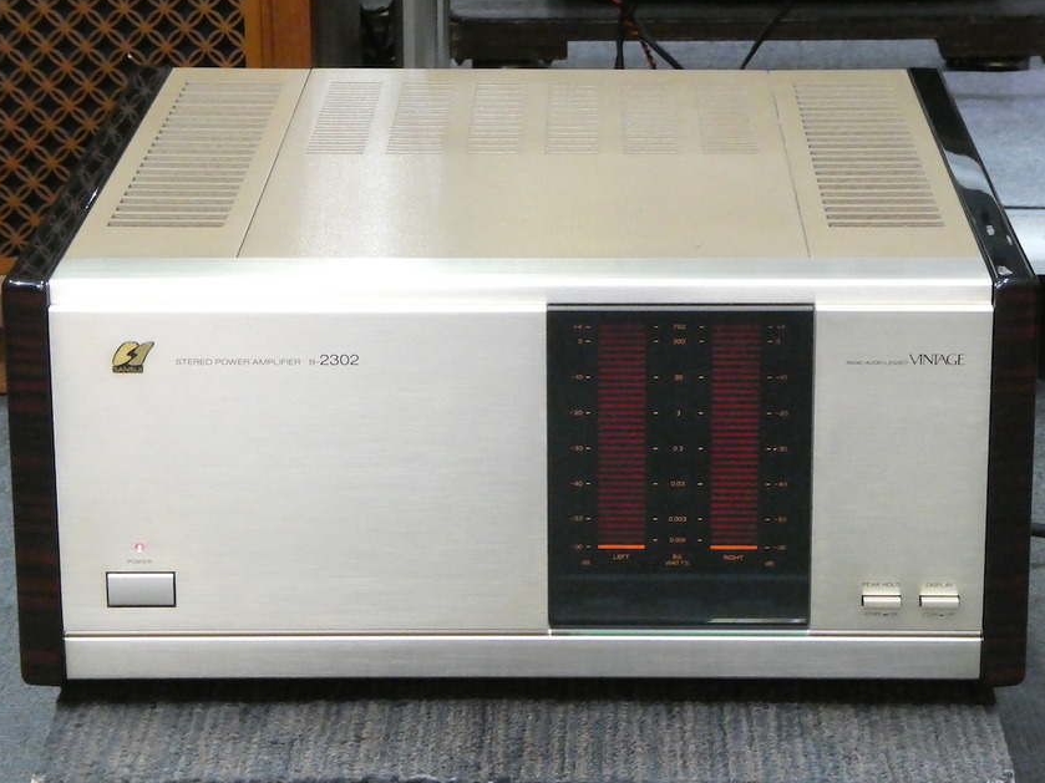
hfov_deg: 19.1
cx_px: 518
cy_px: 355
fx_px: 3109
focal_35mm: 103
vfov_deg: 14.4
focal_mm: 16.1
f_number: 6.3
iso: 1600
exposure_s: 1/15
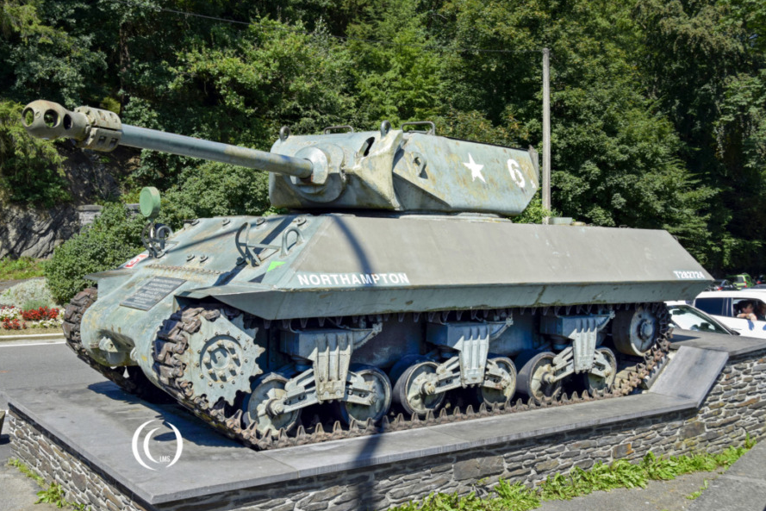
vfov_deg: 35.0
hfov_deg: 50.6
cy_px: 276
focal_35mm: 38
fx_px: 809
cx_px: 346
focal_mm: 22
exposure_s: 1/320
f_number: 9
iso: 200
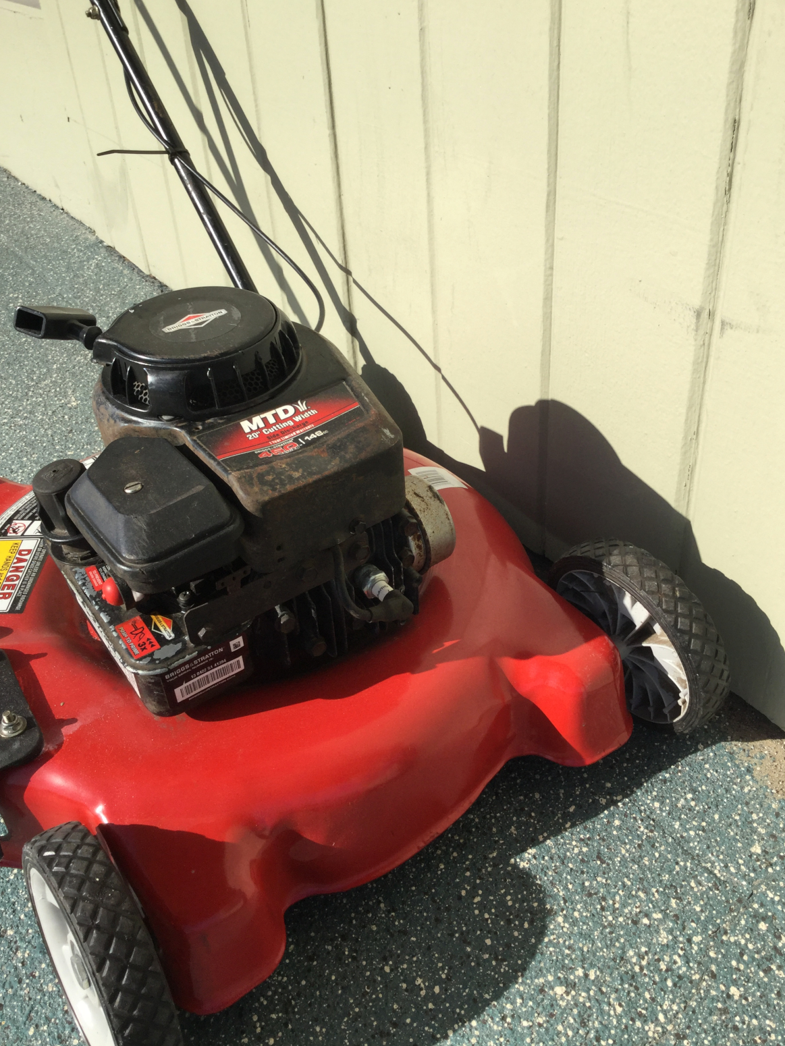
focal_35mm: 32
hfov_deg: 44.2
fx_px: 967
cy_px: 513
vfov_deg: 56.8
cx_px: 394
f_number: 2.4
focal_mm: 3.3
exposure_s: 1/1101
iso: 25
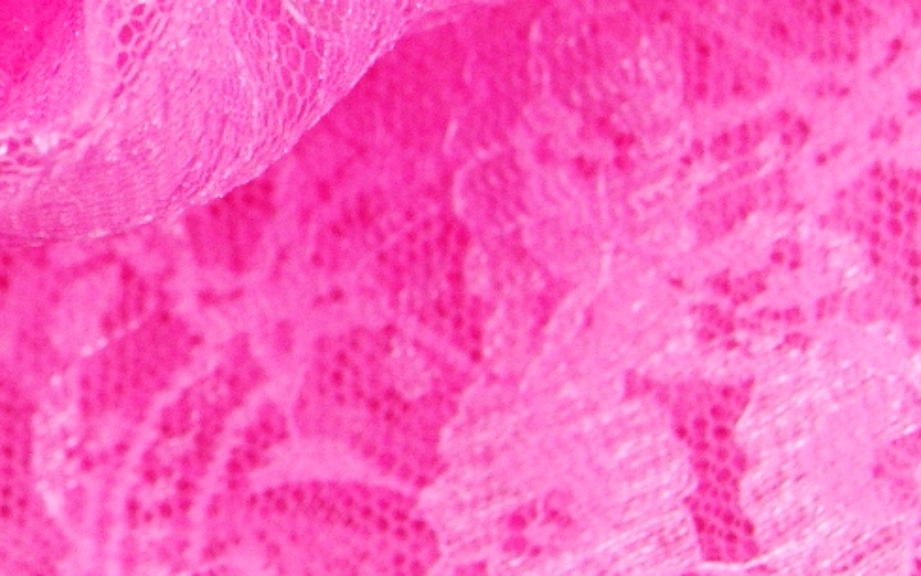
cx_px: -444
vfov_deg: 6.5
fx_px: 5022
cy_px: -15
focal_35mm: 200
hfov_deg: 10.2
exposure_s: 1/60
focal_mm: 28
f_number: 10
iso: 400
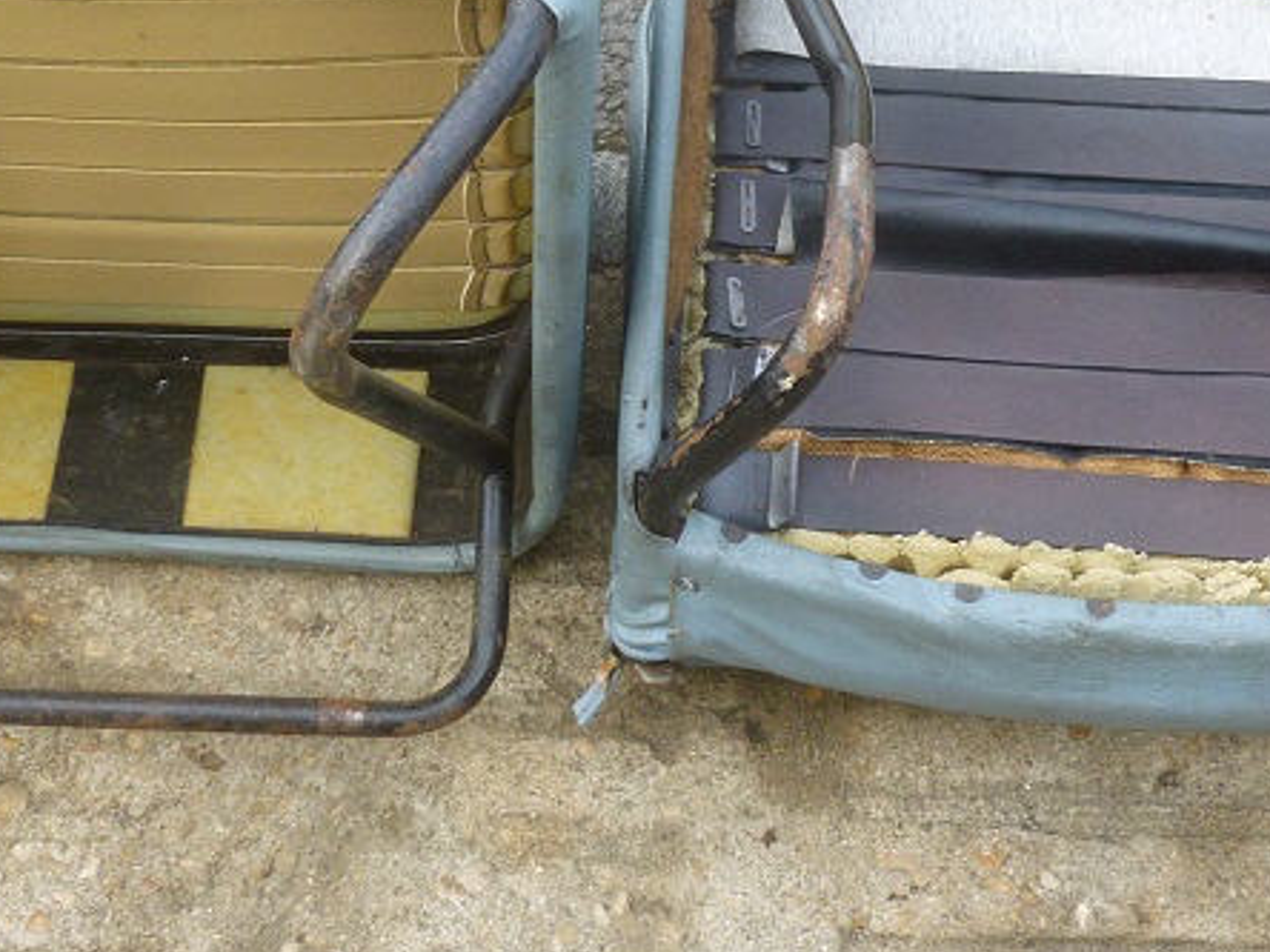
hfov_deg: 30.3
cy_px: 156
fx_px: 2348
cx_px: 586
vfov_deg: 22.5
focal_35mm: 64
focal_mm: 5
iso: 100
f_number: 3.3
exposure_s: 1/160
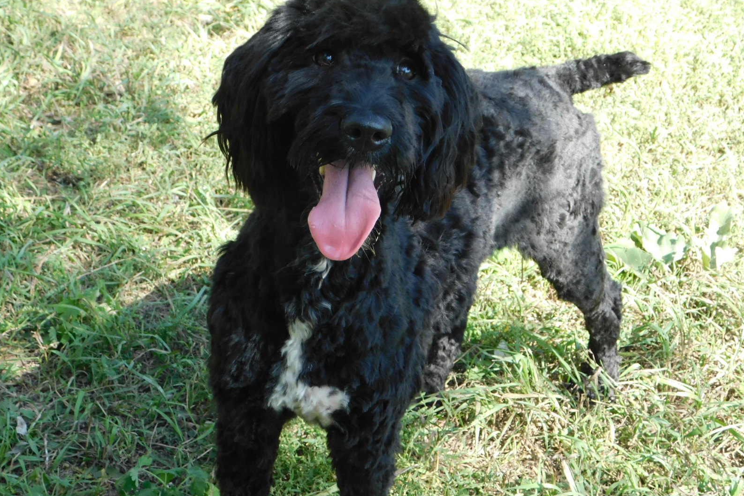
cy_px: 225
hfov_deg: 24.2
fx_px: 1736
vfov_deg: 16.3
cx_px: 371
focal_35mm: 84
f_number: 4.4
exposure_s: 1/250
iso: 320
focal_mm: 14.2
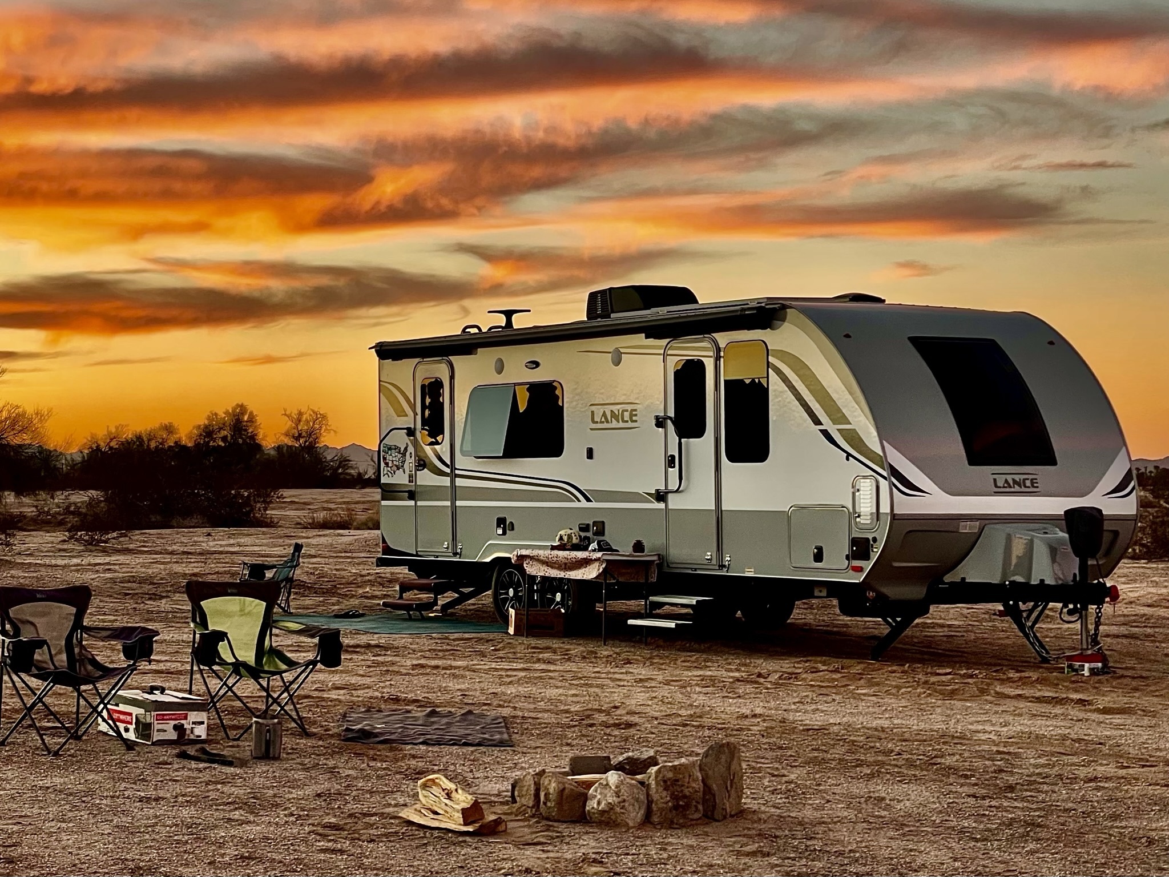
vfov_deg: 28.0
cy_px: 438
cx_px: 584
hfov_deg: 36.8
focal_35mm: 52
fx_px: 1756
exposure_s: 1/122
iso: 80
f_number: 2
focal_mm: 6
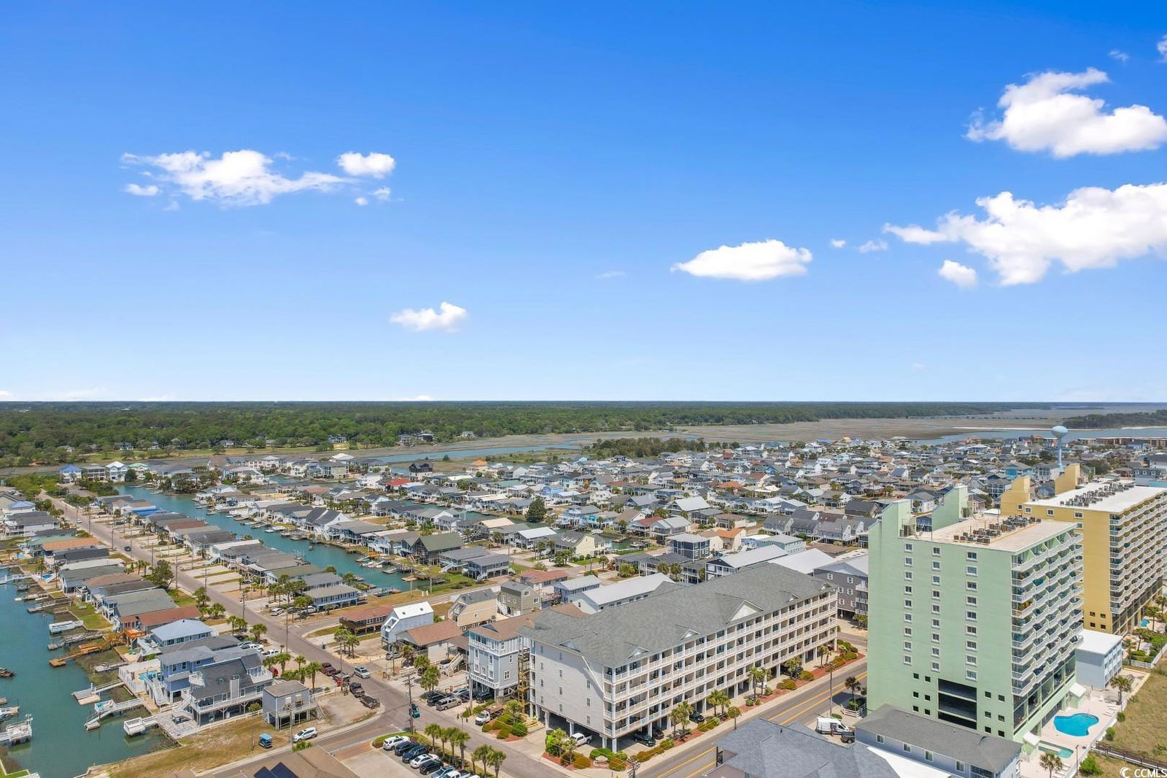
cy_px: 389
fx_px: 713
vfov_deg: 57.2
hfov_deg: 78.6
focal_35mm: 22
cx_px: 584
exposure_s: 1/730
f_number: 2.8
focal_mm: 8.38
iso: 110
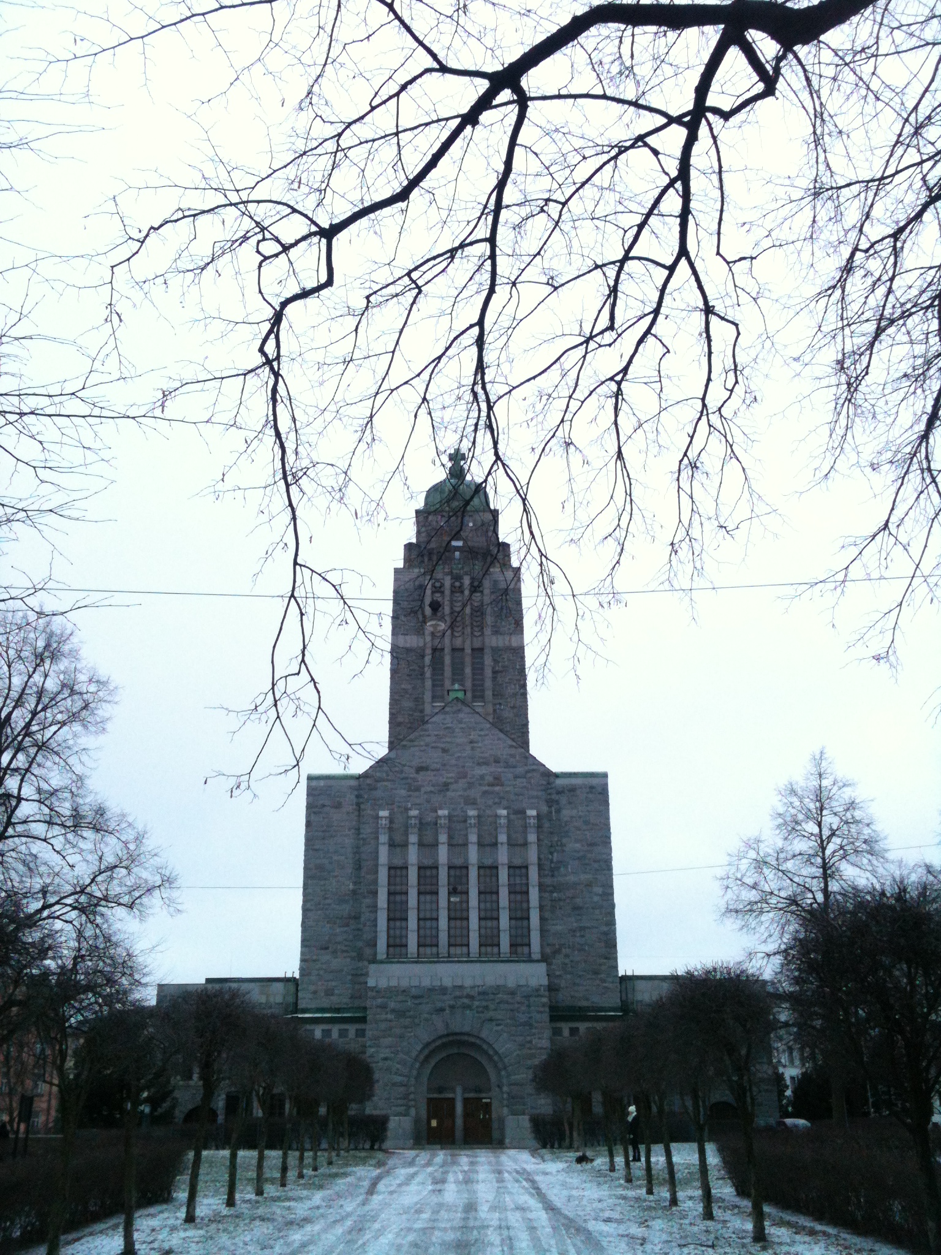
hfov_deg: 40.7
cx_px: 470
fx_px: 1269
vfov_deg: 52.6
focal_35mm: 35
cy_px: 628
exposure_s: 1/60
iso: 100
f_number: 2.8
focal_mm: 3.85
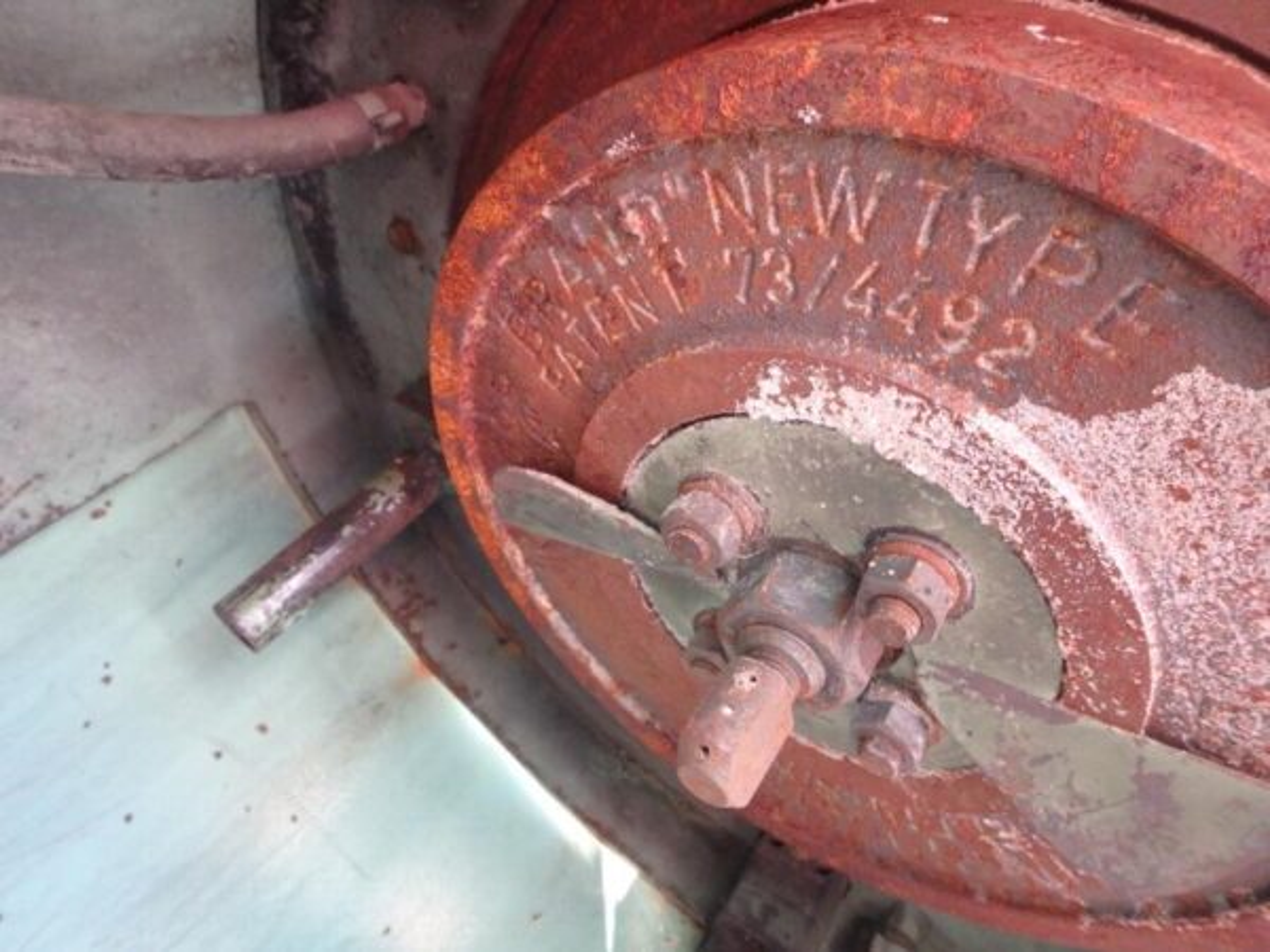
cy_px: 476
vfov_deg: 63.4
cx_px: 635
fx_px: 770
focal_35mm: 21
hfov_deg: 79.0
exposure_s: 1/30
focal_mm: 3.7
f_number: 3.5
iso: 640
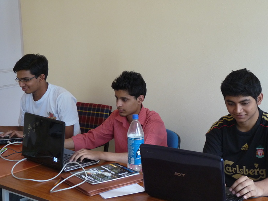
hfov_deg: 32.7
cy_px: 106
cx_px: 140
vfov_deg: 24.8
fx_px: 457
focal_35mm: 59
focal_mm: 9.9
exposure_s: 1/30
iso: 320
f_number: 3.2
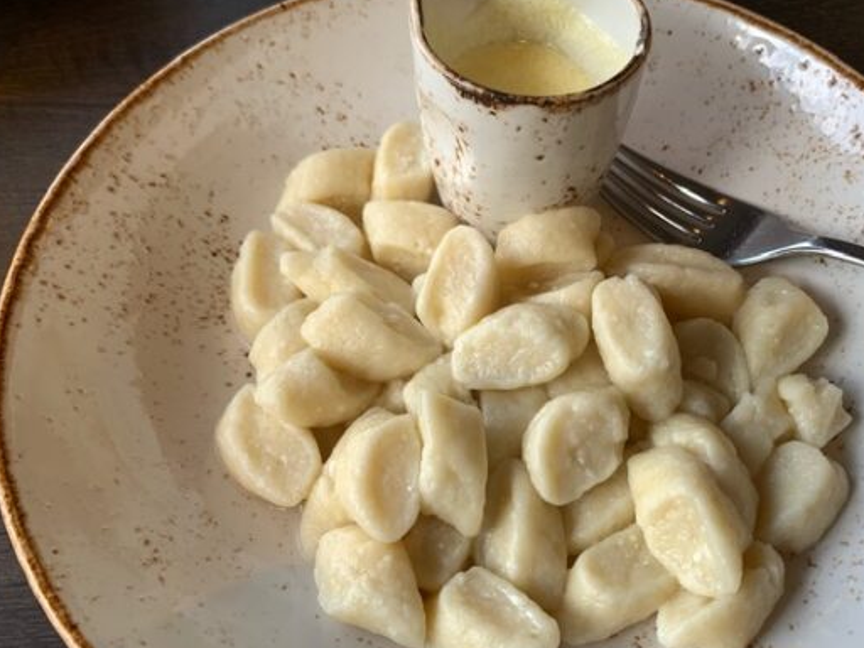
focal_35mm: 31
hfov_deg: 58.1
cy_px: 321
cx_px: 493
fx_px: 774
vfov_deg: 45.4
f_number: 1.8
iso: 25
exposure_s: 1/100
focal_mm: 4.25
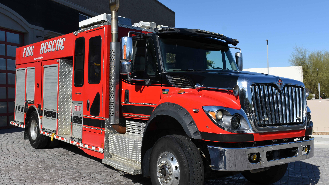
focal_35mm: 38
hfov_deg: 52.8
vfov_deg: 31.2
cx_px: 164
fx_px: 331
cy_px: 100
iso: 100
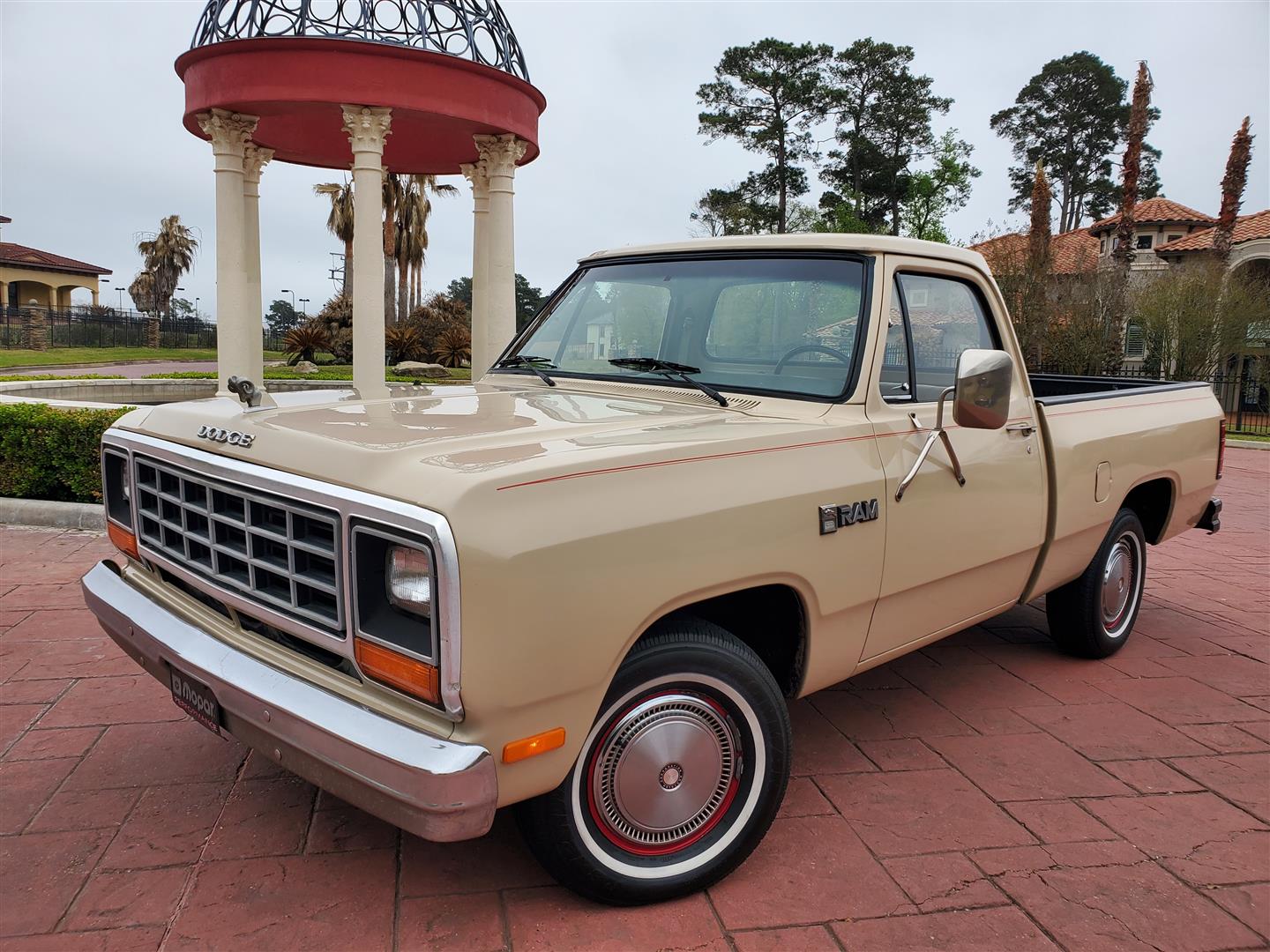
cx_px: 635
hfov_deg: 67.3
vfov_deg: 53.1
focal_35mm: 26
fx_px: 954
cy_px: 476
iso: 50
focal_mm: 4.3
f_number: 2.4
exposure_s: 1/552
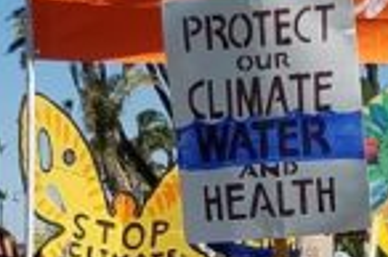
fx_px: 1400
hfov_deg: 15.7
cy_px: 241
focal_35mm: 130
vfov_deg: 10.5
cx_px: 292
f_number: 1.7
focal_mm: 4.2
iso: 50
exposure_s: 1/3848
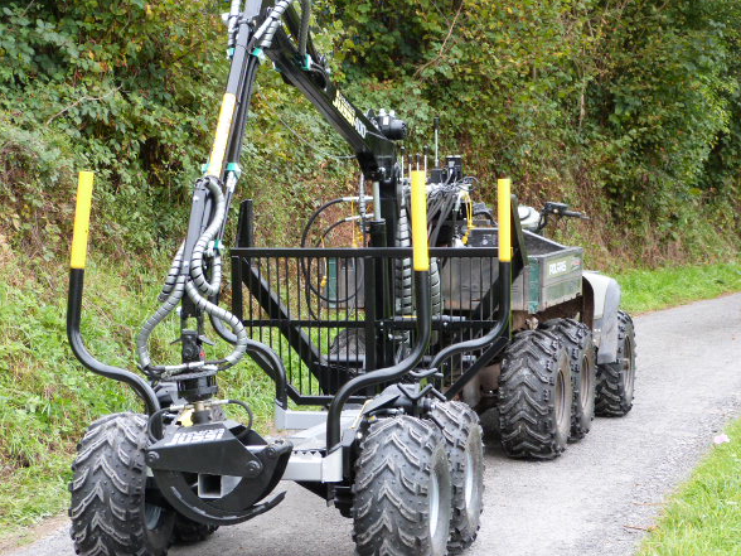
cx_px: 339
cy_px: 275
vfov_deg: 14.9
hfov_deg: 19.8
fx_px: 2119
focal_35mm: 99
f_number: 3.4
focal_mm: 16.5
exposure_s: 1/60
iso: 100
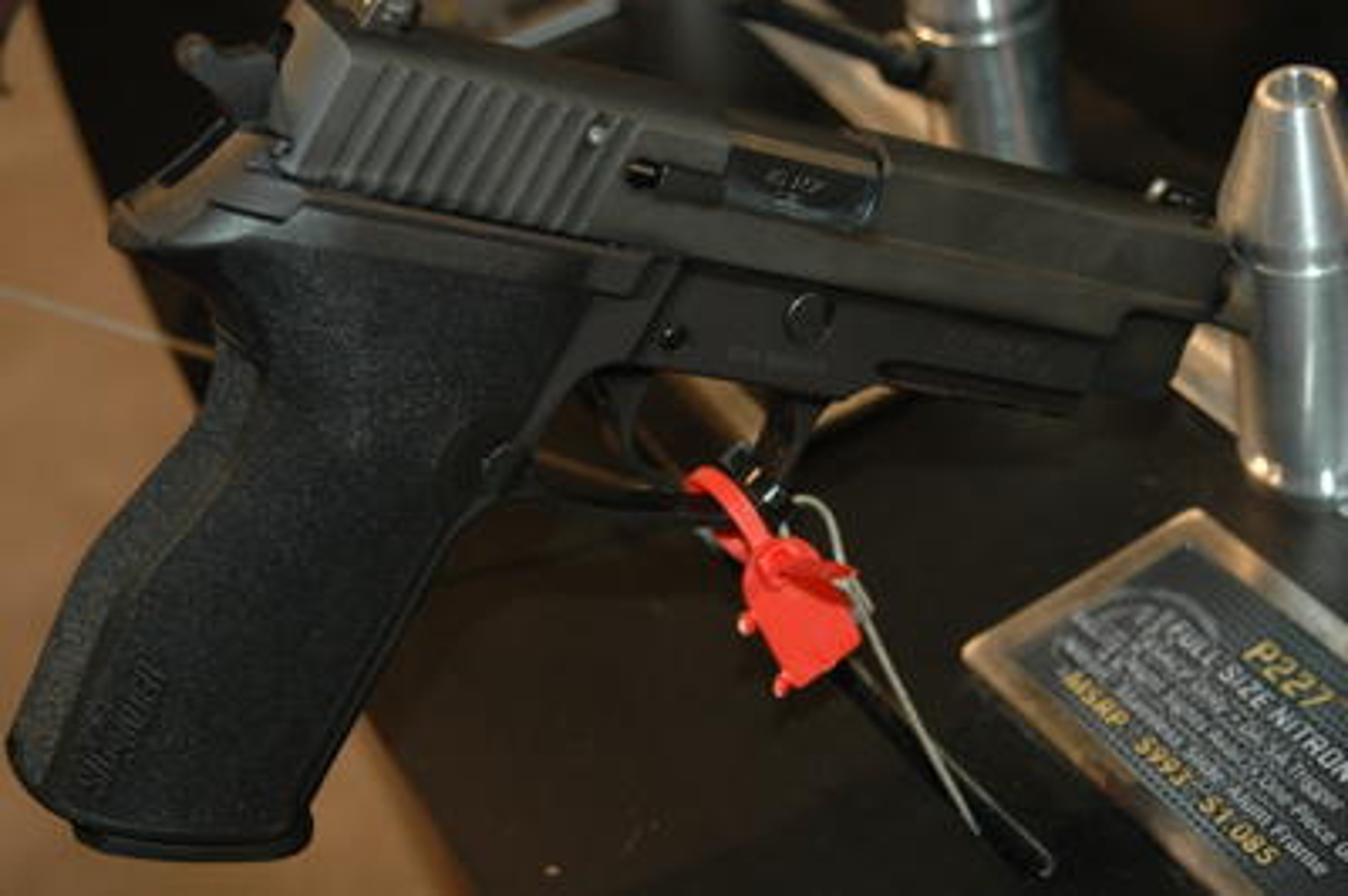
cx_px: 674
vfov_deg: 20.6
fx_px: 2469
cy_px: 448
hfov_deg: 30.5
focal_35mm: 66
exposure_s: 1/60
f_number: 4.5
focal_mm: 44
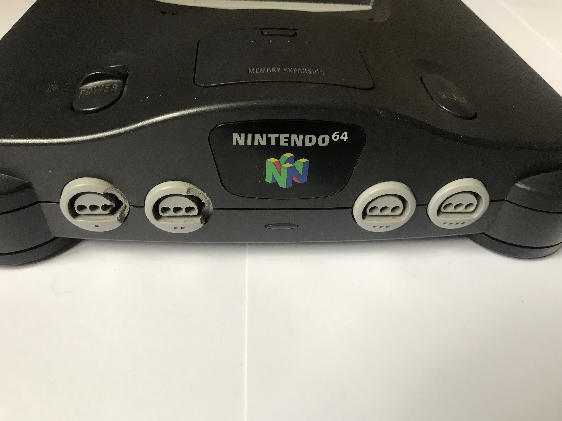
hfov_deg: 63.4
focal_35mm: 28
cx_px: 281
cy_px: 210
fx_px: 455
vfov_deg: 49.7
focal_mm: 3.99
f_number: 1.8
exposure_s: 1/30
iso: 25
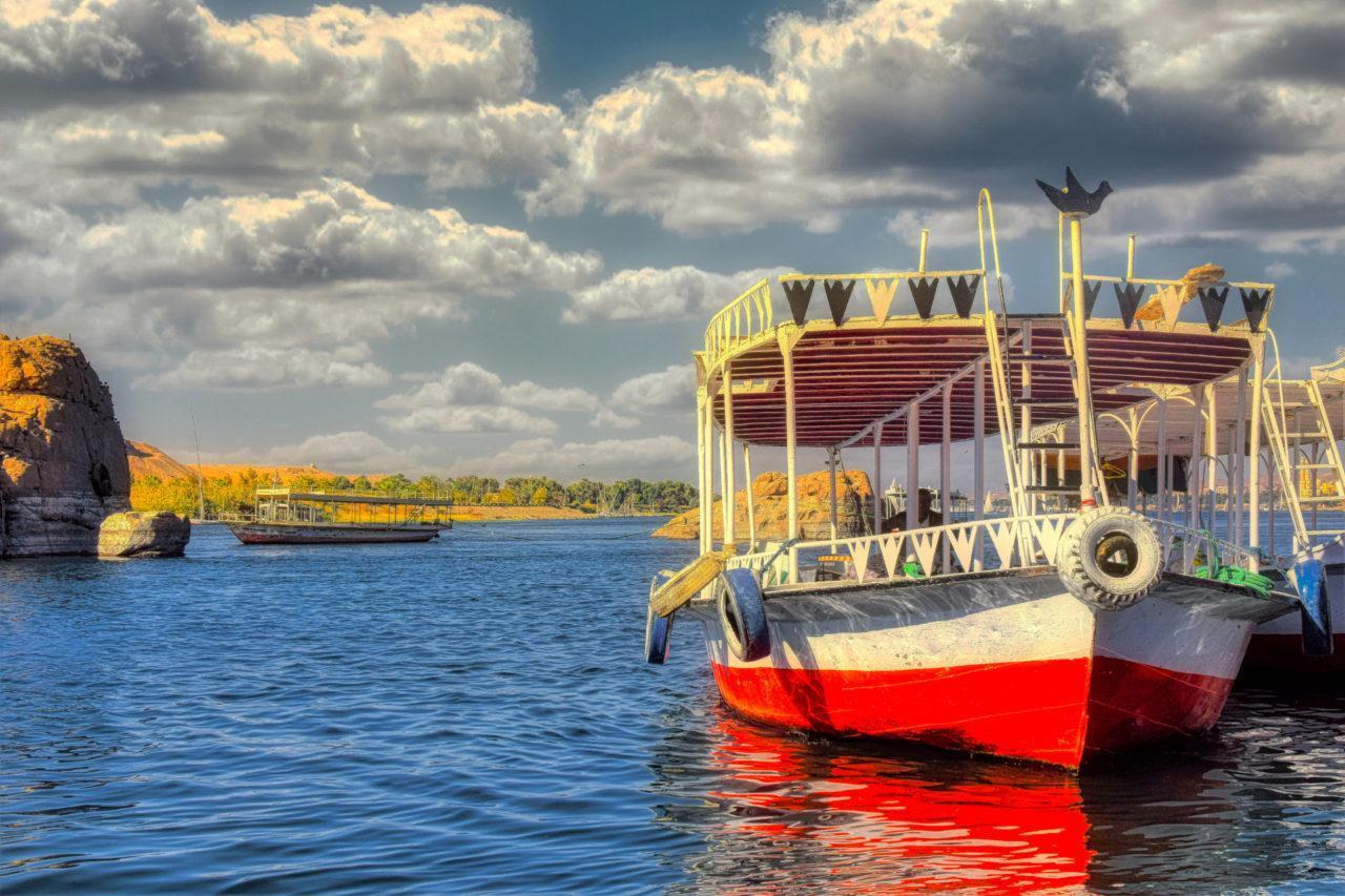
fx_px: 1961
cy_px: 448
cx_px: 672
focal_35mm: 52
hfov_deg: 37.9
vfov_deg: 25.7
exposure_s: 1/500
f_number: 11
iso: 200
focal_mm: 35
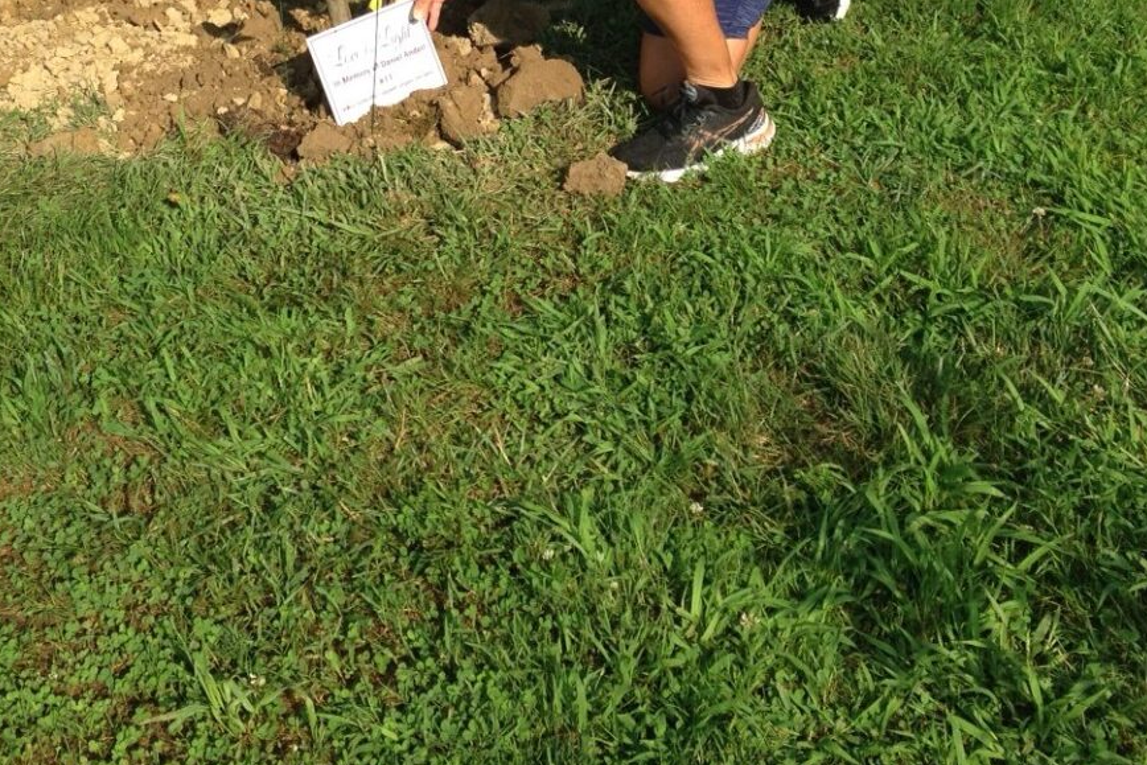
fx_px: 1976
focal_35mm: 62
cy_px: -7
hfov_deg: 32.4
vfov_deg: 21.1
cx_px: 540
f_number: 2.4
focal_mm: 4.12
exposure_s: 1/1004
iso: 50
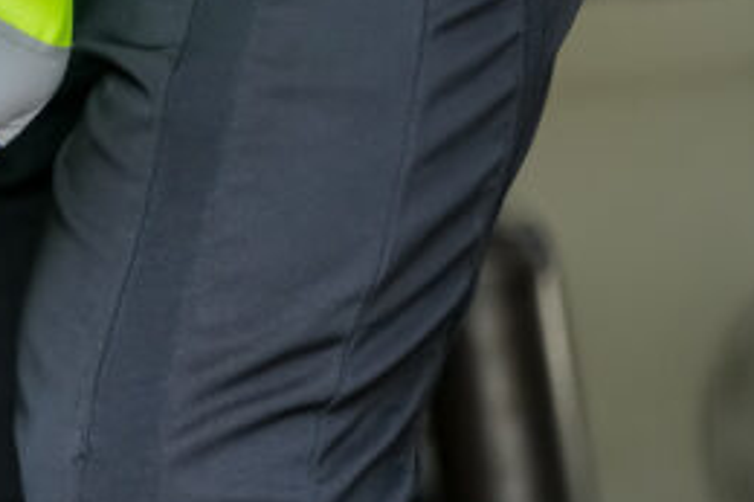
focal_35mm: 207
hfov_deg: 8.6
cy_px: -389
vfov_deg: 6.5
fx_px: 4333
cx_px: -1363
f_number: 2
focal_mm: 35
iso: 125
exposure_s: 1/202
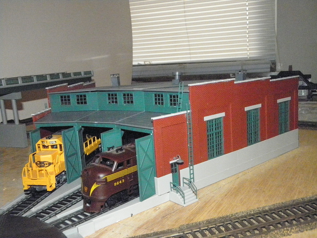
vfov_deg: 39.7
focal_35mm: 36
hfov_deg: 51.4
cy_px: 119
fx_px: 330
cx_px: 158
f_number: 7.4
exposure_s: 1/80
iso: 1600
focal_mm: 6.4
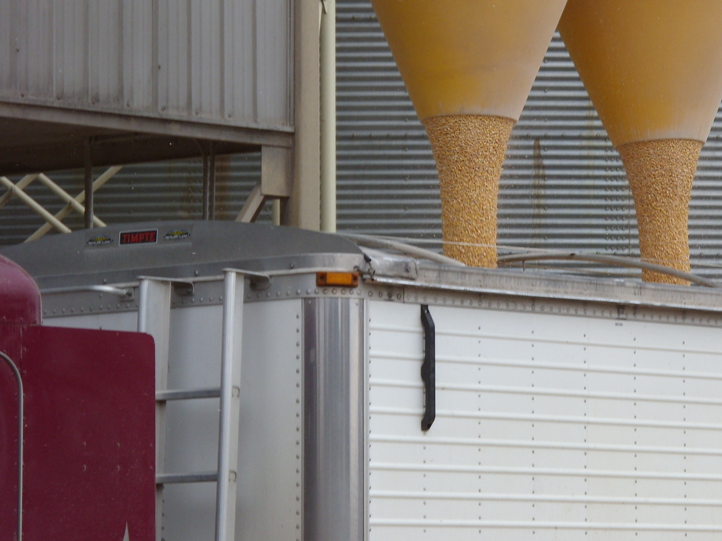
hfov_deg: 9.8
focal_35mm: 201
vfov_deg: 7.4
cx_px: 548
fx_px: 4192
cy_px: 228
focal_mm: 21.3
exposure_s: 1/168
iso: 50
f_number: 3.9
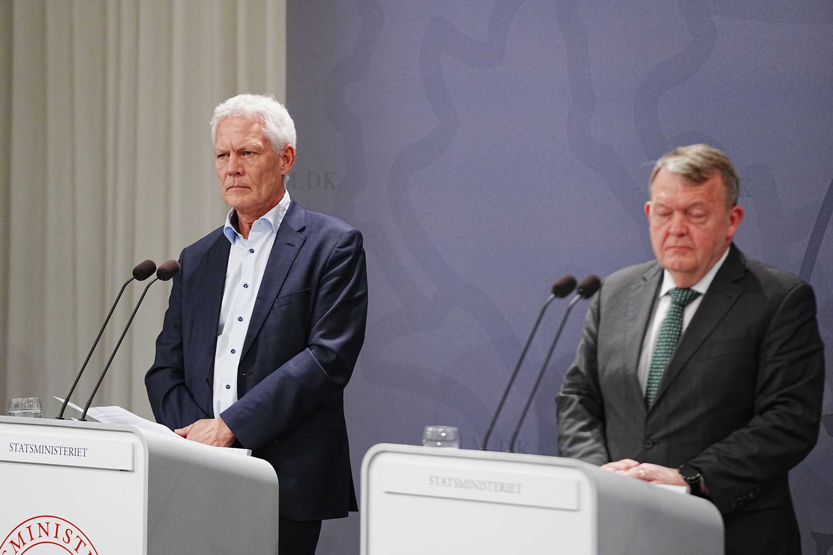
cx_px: 416
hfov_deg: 12.9
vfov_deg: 8.6
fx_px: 3679
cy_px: 278
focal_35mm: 159
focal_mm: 159
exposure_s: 1/500
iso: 2500
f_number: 2.8
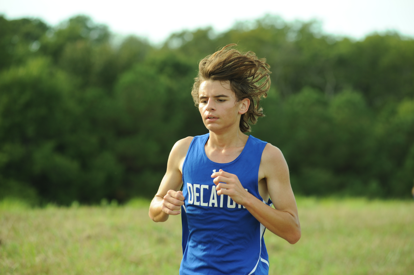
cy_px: 138
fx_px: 1552
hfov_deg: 15.2
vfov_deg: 10.2
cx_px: 207
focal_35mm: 135
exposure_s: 1/1250
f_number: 3.5
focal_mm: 135
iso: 320
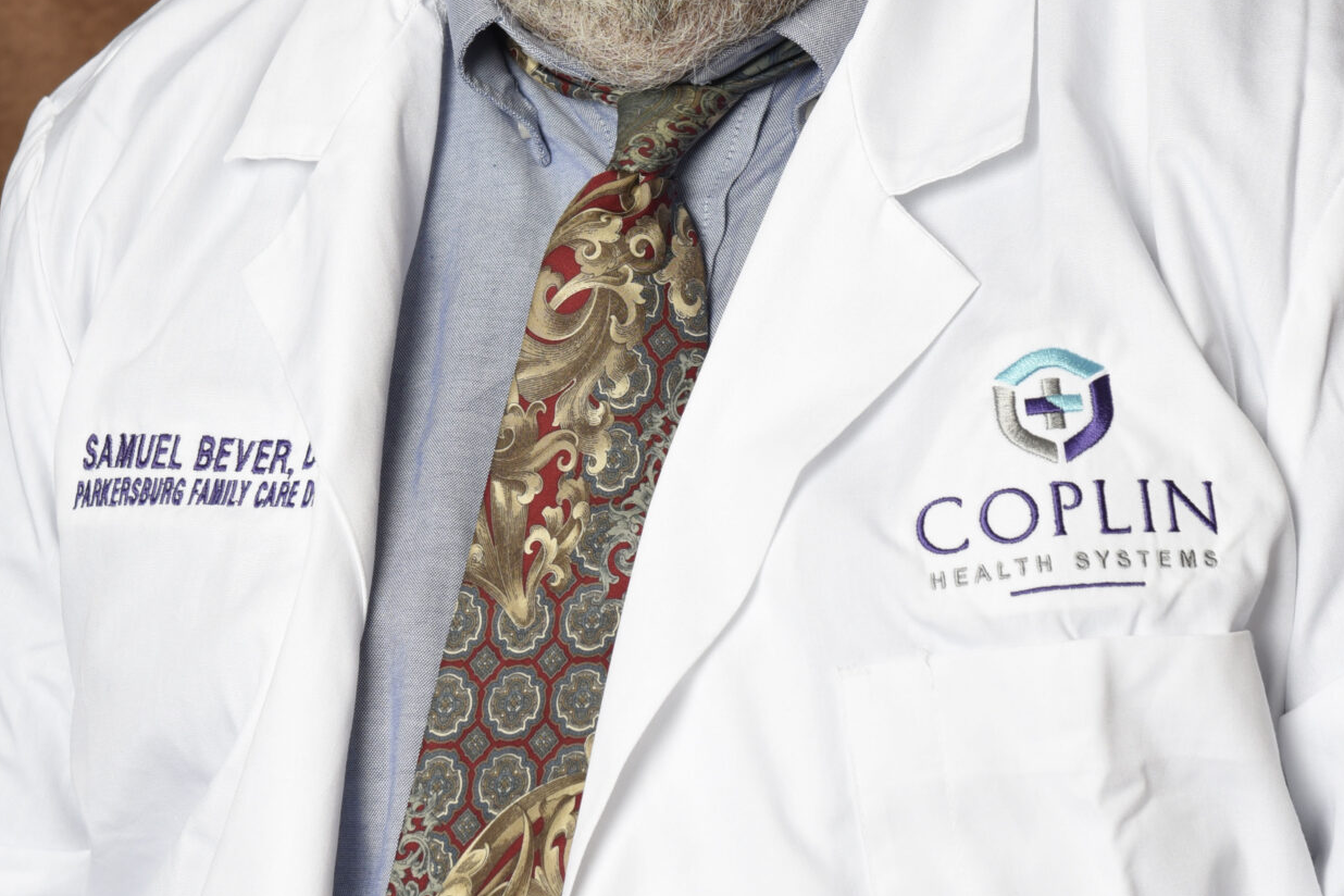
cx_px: 650
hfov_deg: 14.2
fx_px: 5413
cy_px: 100
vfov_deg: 9.4
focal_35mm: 145
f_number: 5.6
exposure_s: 1/125
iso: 400
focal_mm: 70
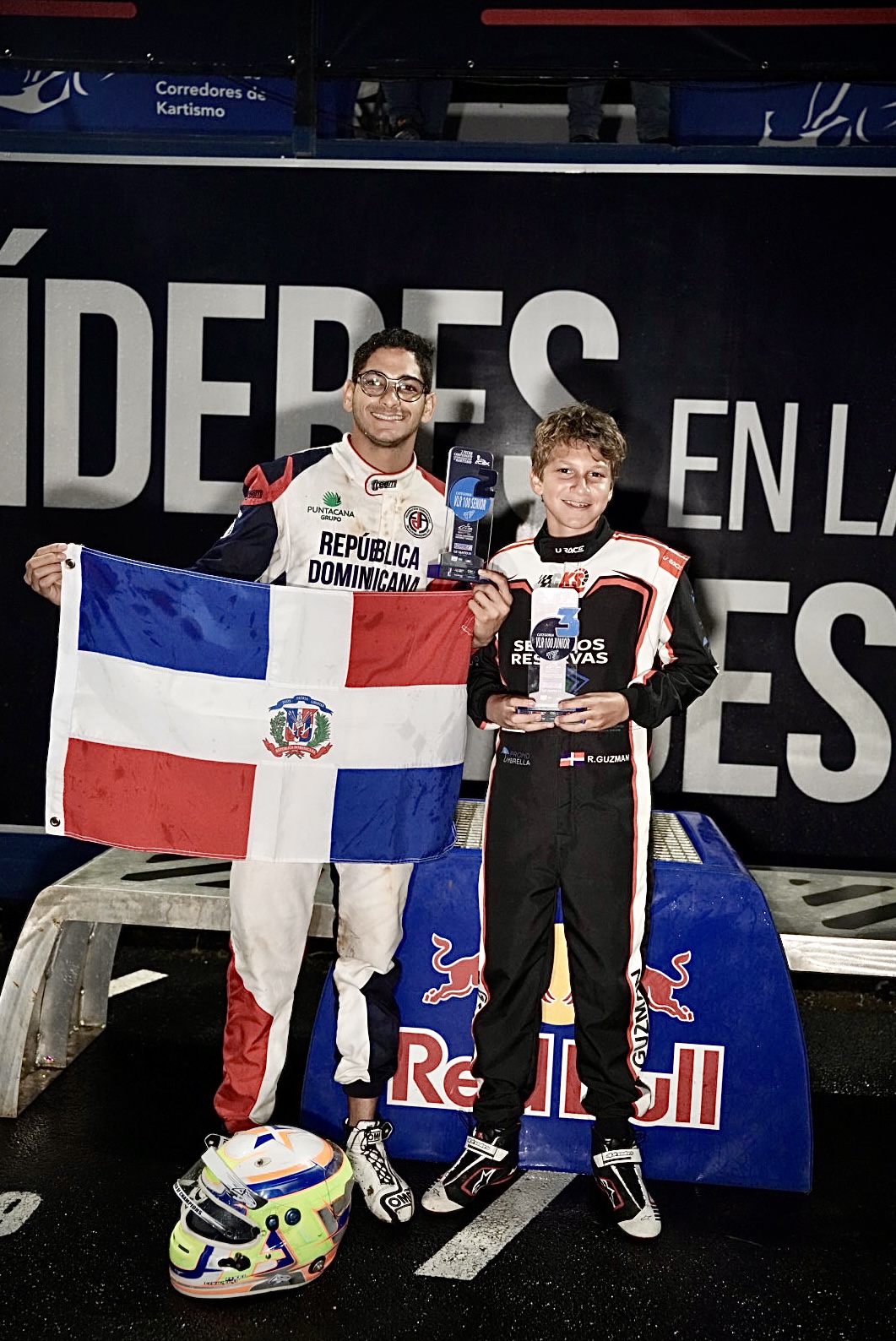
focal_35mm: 34
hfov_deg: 38.9
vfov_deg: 55.8
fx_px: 1267
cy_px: 670
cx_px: 448
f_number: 2.8
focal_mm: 34
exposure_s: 1/250
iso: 5000
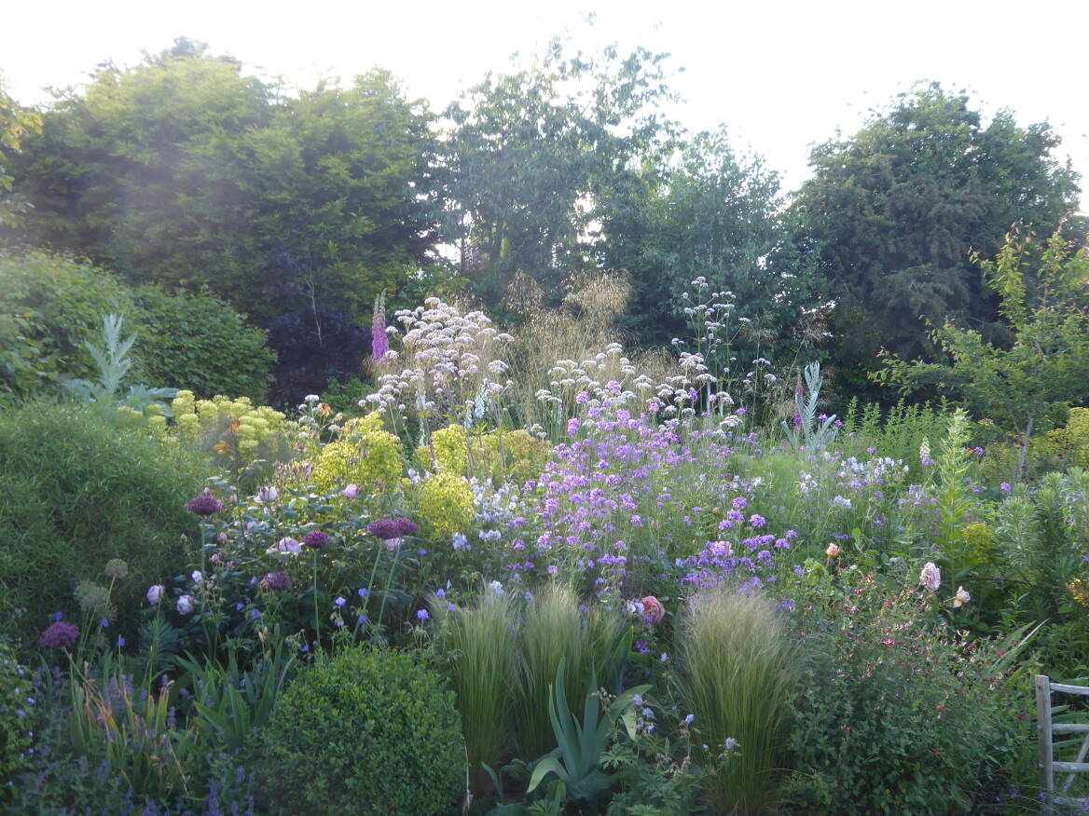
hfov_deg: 47.9
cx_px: 544
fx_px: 1227
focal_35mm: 39
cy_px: 408
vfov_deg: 36.8
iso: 100
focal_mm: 6.7
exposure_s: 1/60
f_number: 3.7
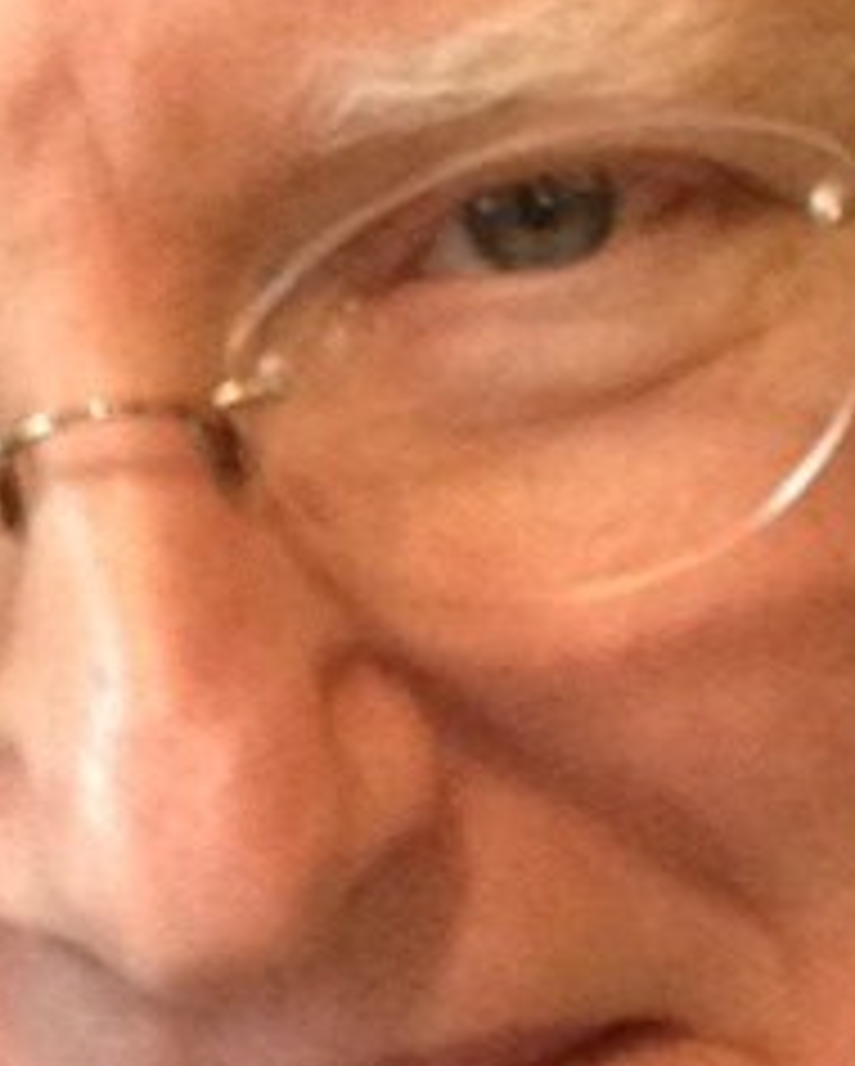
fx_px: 3601
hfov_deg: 13.5
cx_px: 306
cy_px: 391
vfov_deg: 16.8
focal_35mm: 114
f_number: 2.4
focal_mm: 4.28
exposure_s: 1/20
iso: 200
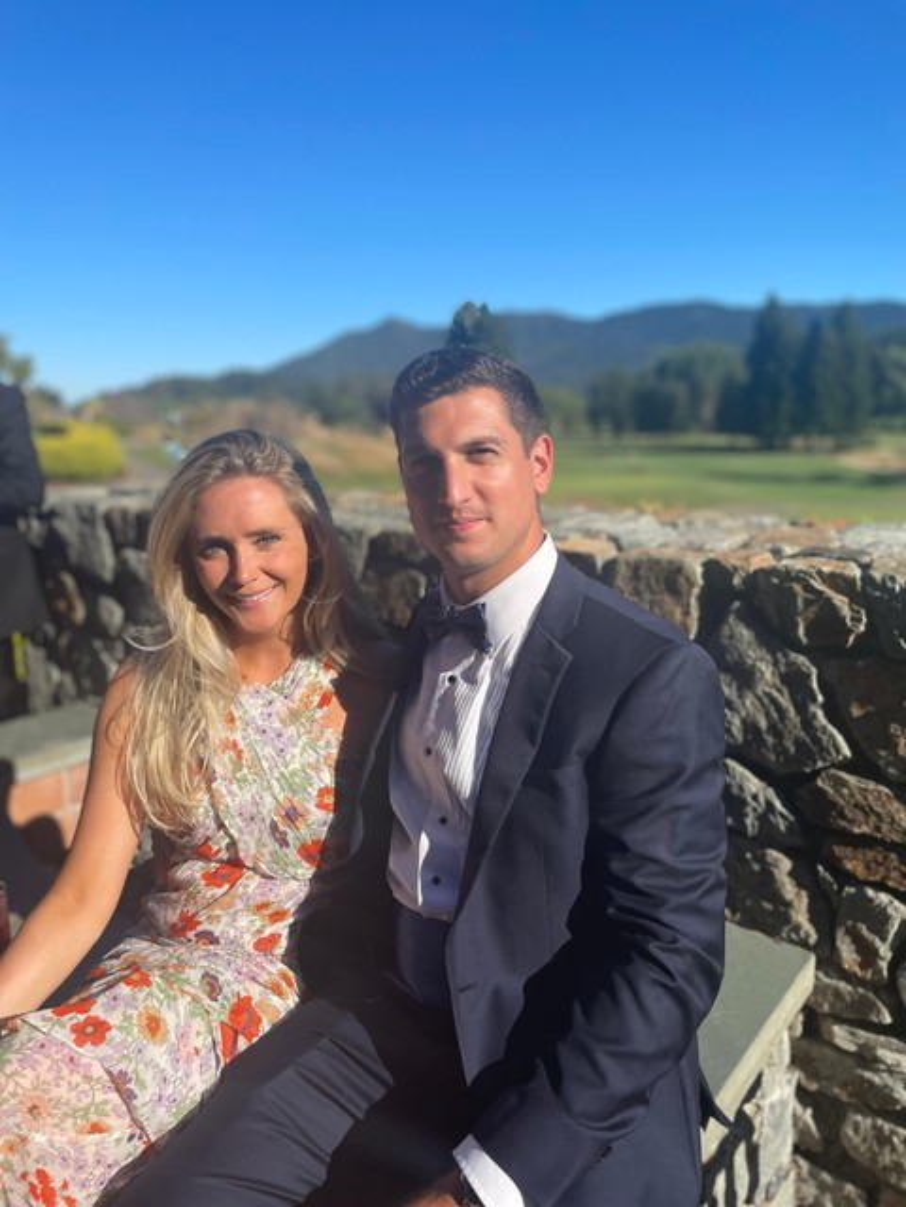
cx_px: 453
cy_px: 604
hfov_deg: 53.1
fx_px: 907
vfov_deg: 67.3
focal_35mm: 26
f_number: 1.6
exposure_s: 1/5051
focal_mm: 4.2
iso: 50
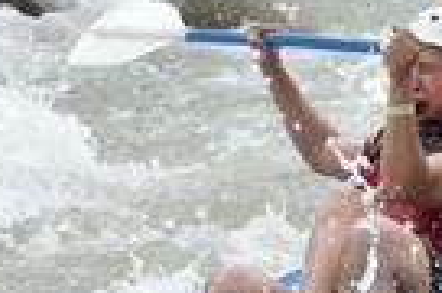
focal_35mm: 529
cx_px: 523
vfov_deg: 2.6
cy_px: 182
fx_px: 6480
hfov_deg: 3.9
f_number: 9
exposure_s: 1/1250
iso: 1000
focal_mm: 100
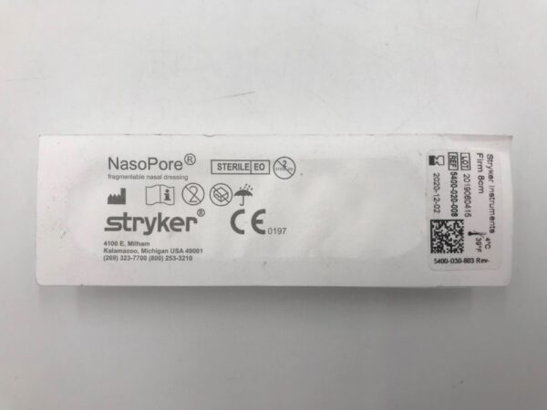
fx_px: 442
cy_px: 205
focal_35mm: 28
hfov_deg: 63.4
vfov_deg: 49.7
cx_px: 274
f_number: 1.8
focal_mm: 3.99
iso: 20
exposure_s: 1/177
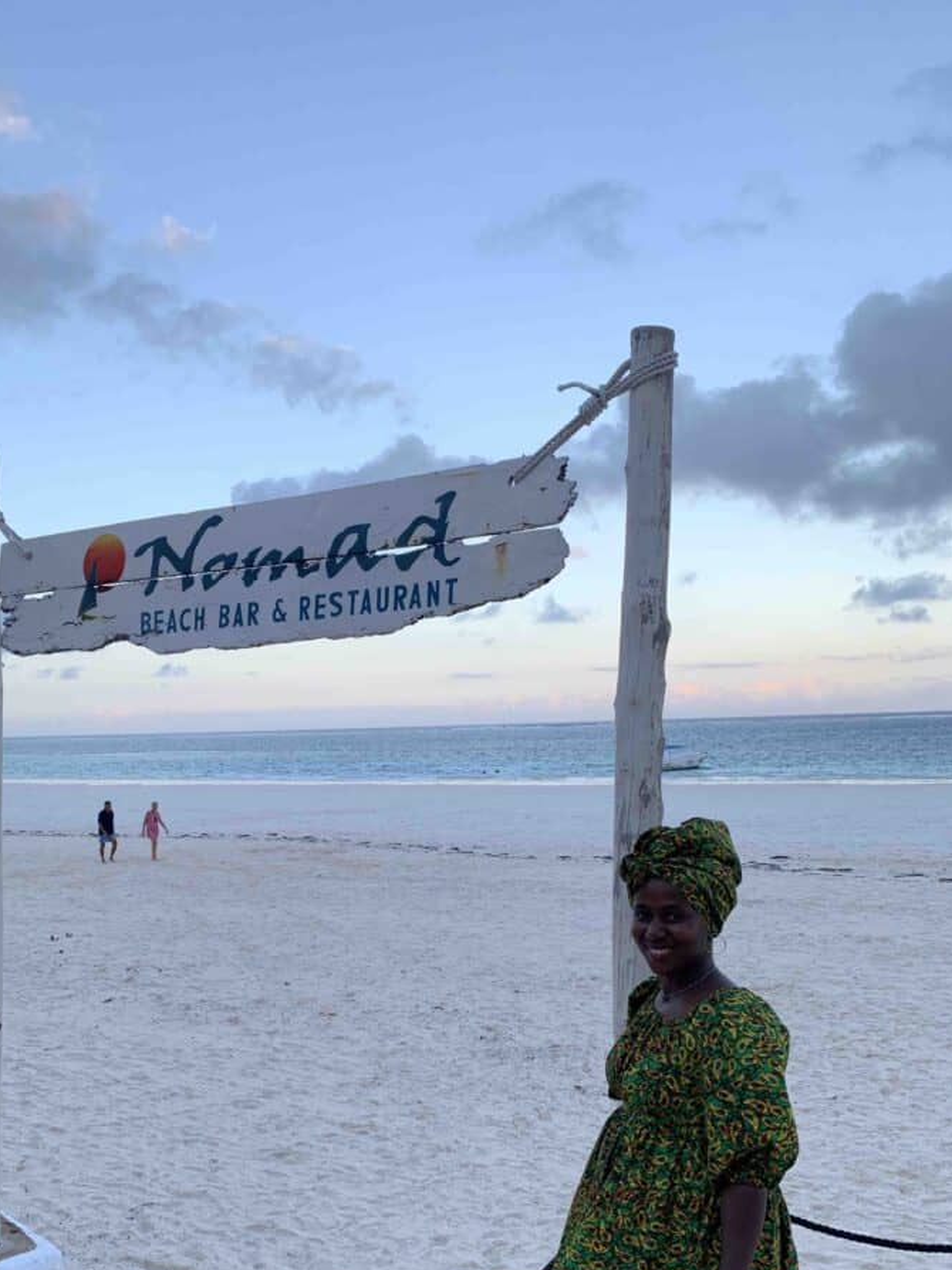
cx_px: 368
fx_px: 1210
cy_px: 794
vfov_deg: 54.7
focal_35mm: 33
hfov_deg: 42.7
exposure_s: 1/165
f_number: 1.8
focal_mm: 4.25
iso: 25
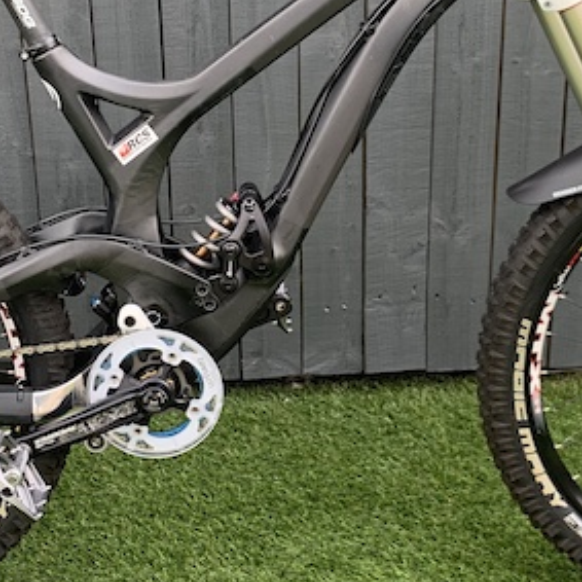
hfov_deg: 26.4
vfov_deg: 26.4
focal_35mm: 65
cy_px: 230
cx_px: 239
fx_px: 1236
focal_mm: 4.25
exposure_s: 1/121
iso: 40
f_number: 1.8
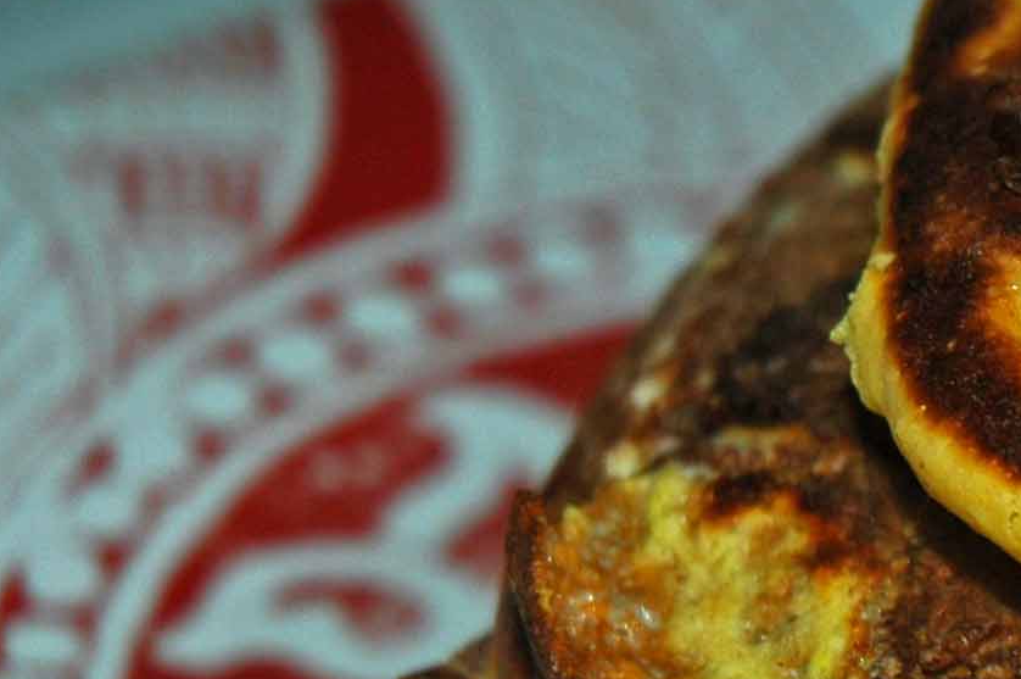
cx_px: 1609
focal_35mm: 377
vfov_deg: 3.6
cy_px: 641
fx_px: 10681
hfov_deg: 5.4
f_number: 5.6
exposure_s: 1/125
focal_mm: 70
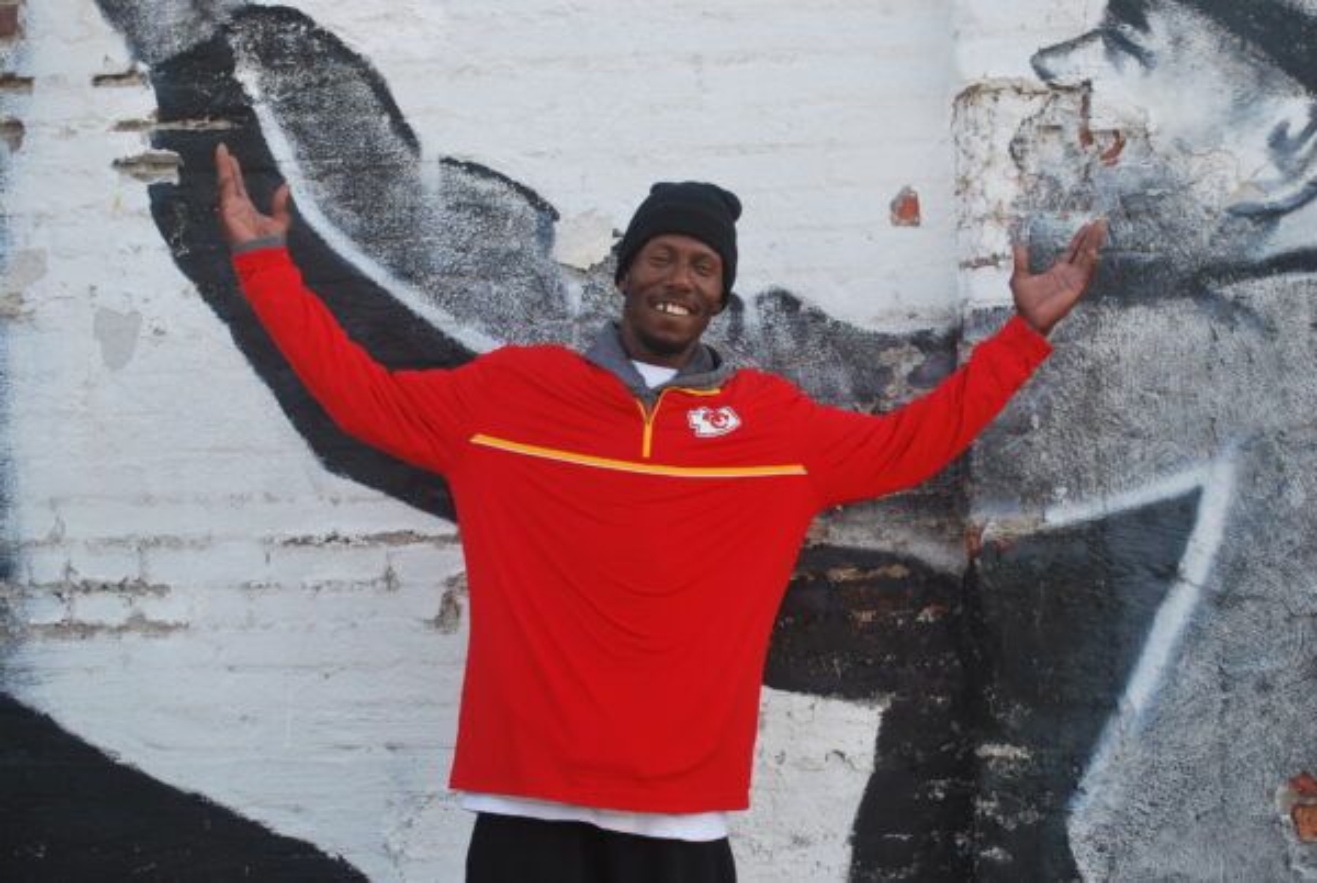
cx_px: 658
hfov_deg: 36.8
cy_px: 442
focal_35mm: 54
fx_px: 1978
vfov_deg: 25.1
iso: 160
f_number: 5.6
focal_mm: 36
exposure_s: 1/125
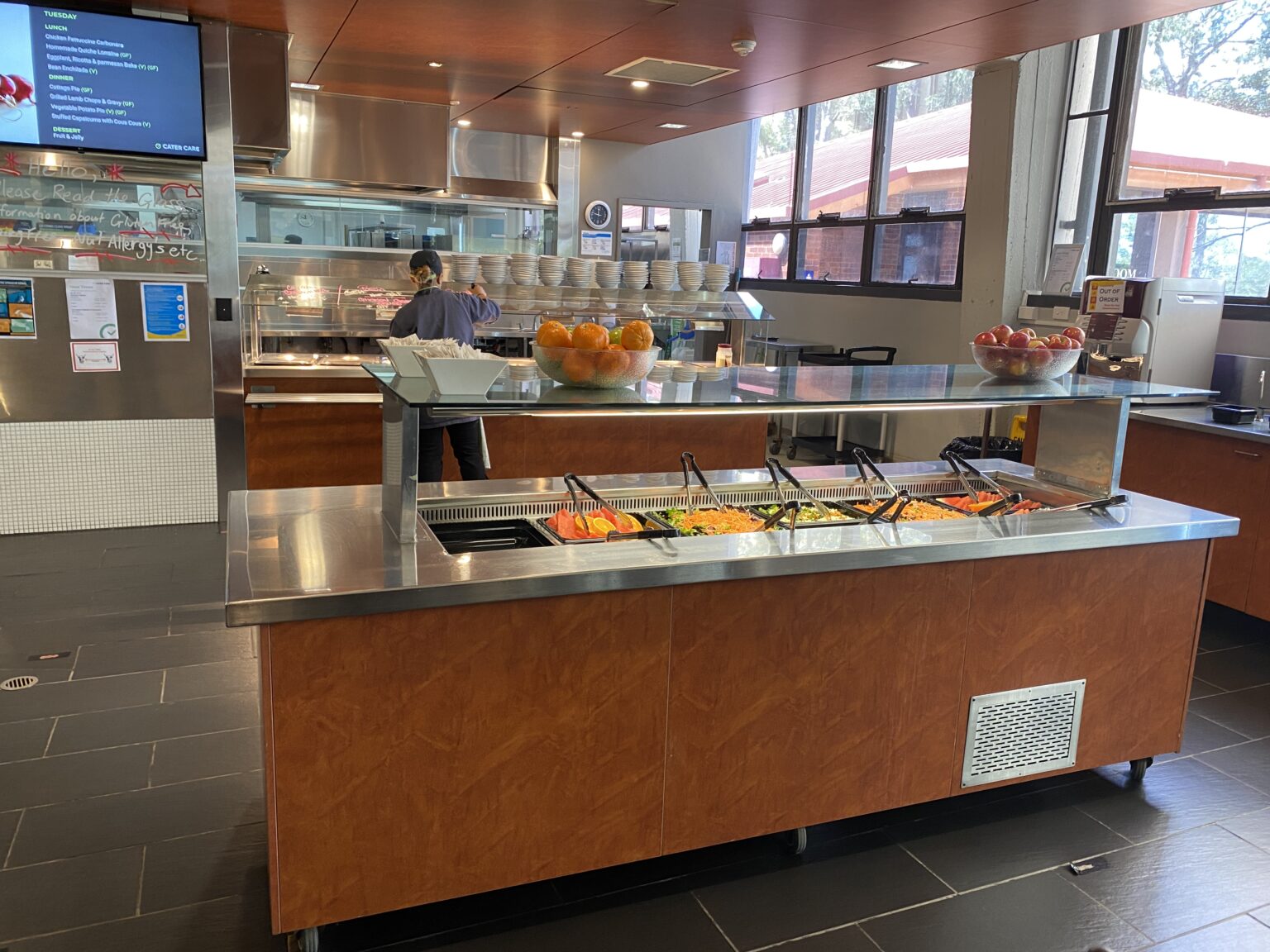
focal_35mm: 26
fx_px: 954
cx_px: 635
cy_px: 476
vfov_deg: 53.1
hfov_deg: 67.3
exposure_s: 1/50
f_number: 1.8
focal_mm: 4.25
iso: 100
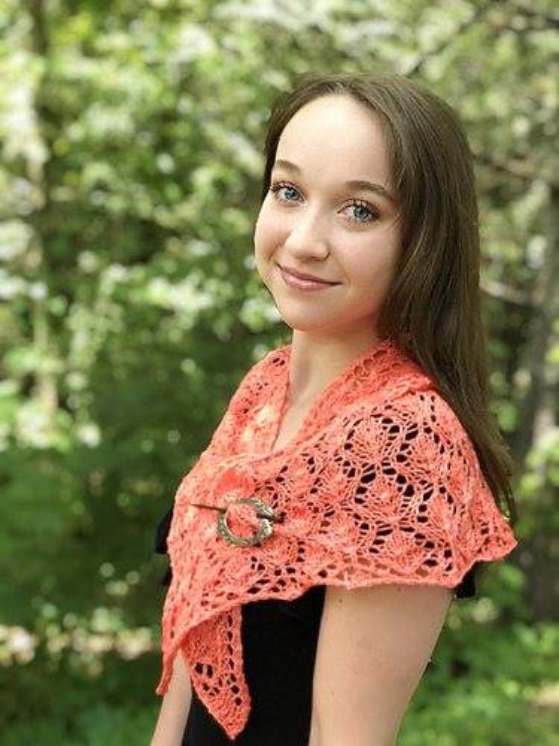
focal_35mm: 52
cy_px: 373
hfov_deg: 28.0
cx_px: 280
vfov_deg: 36.8
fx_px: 1120
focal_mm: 6
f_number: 2.4
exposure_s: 1/60
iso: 32
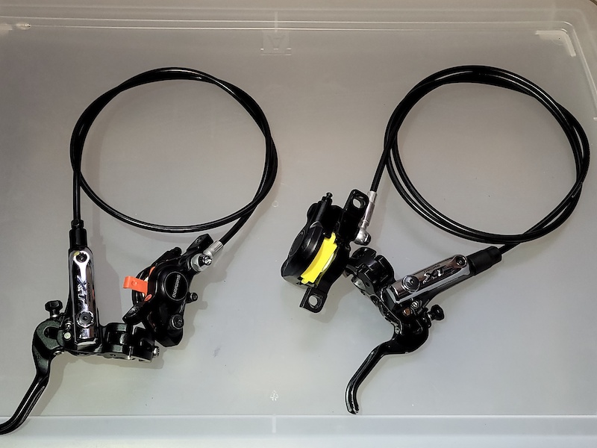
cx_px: 298
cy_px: 224
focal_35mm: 26
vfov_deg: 53.1
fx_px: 448
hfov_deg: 67.3
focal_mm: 5.4
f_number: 1.8
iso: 100
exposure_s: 1/50
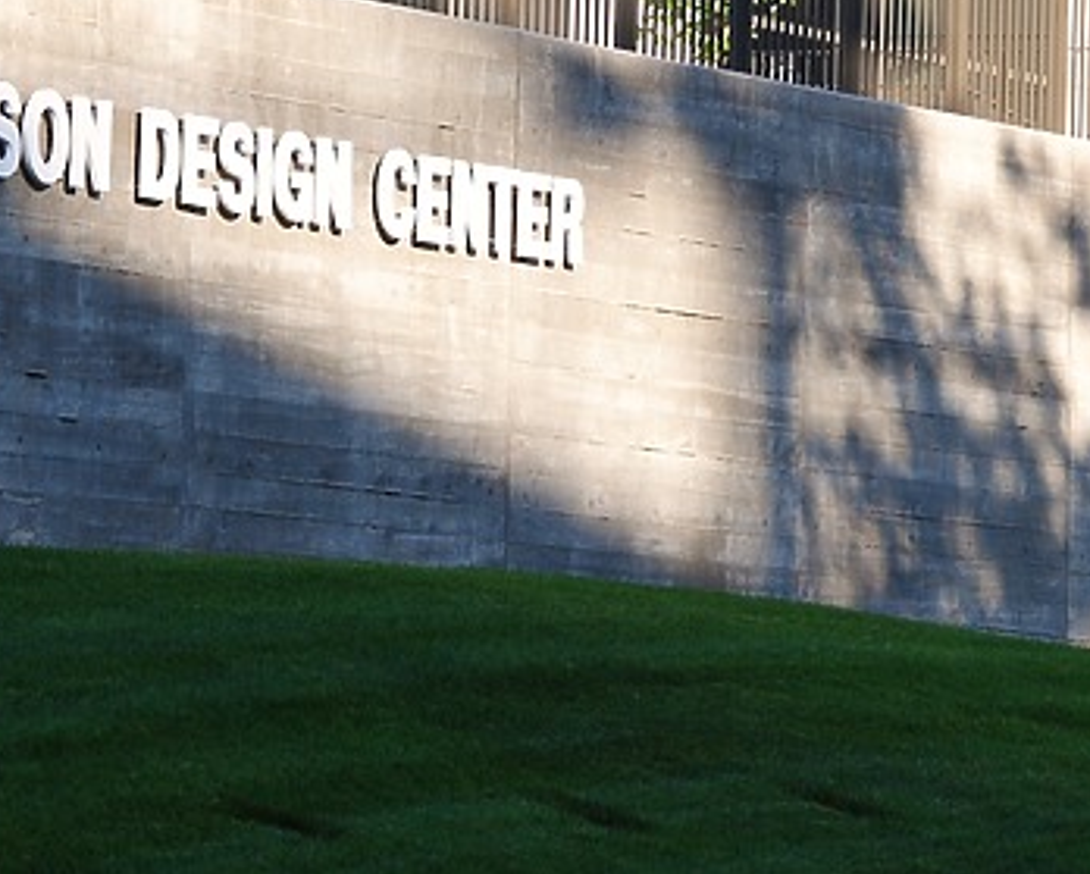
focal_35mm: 346
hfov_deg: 5.6
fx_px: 11178
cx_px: 310
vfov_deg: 4.5
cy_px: 22
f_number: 9
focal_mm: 95
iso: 200
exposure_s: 1/160
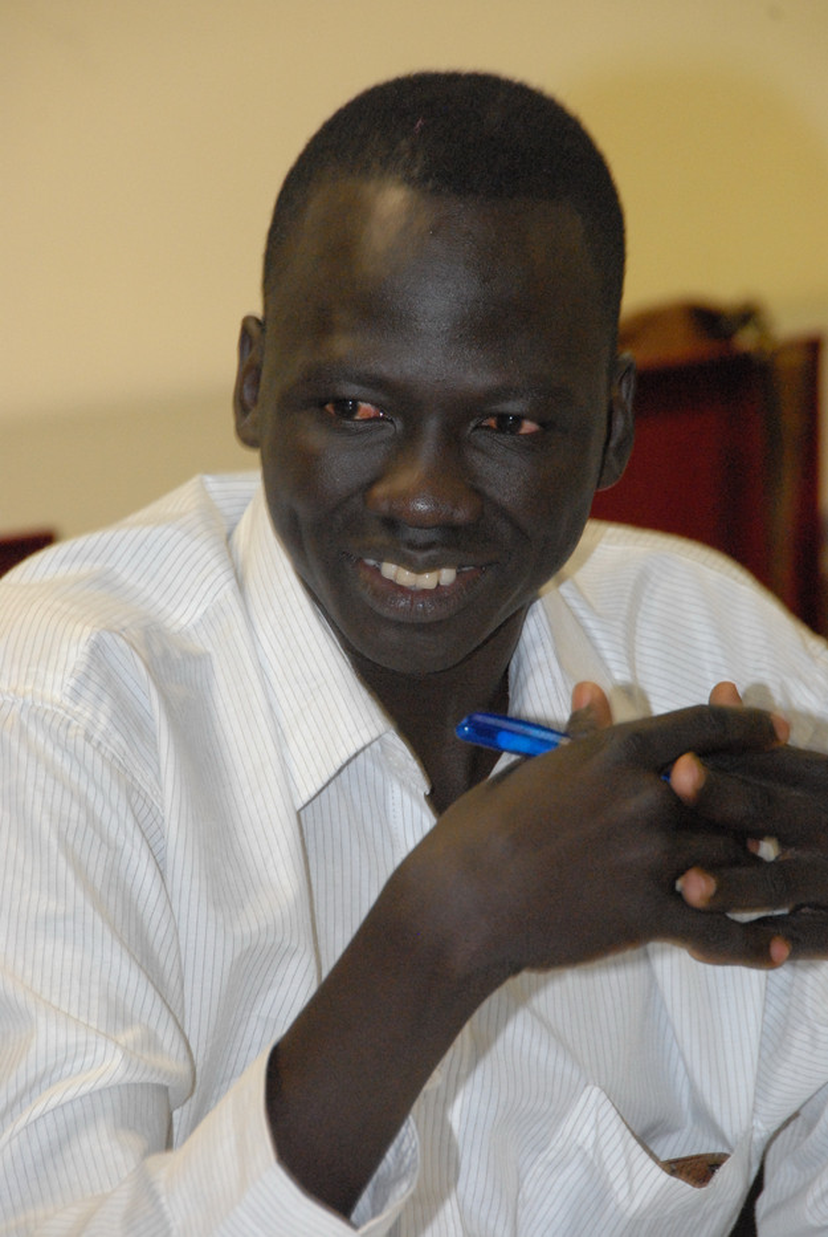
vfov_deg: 6.9
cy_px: 618
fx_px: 10315
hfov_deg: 4.6
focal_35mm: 300
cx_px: 414
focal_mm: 200
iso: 1600
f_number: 8
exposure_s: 1/60
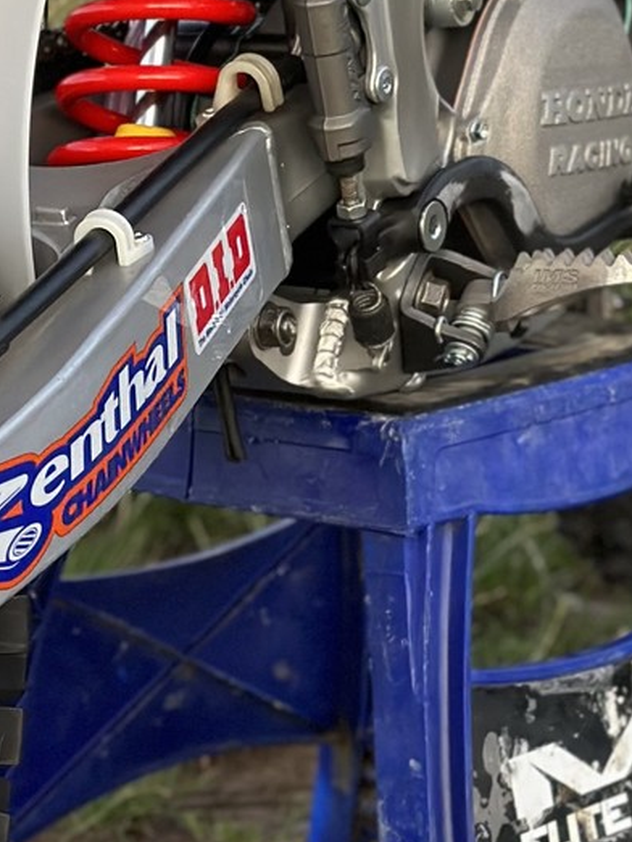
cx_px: 164
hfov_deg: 10.1
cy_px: 215
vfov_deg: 13.4
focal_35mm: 147
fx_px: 3576
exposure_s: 1/60
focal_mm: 6.86
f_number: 1.78
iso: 320
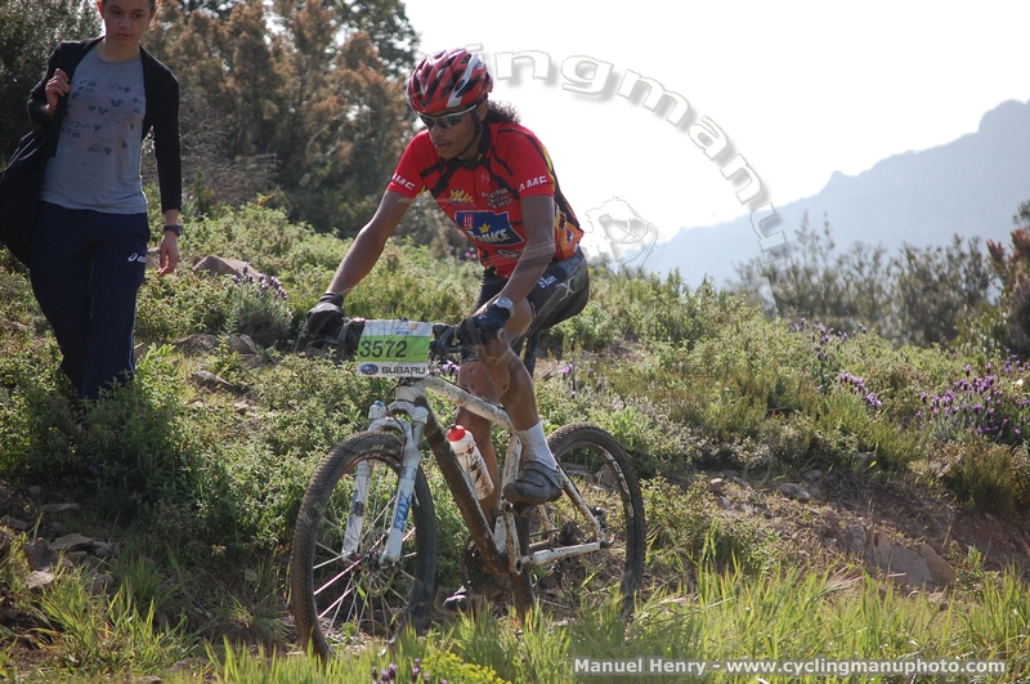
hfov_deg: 10.2
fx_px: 5786
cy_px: 342
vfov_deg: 6.8
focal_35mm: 202
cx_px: 515
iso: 360
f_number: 5
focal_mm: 135
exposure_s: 1/1000
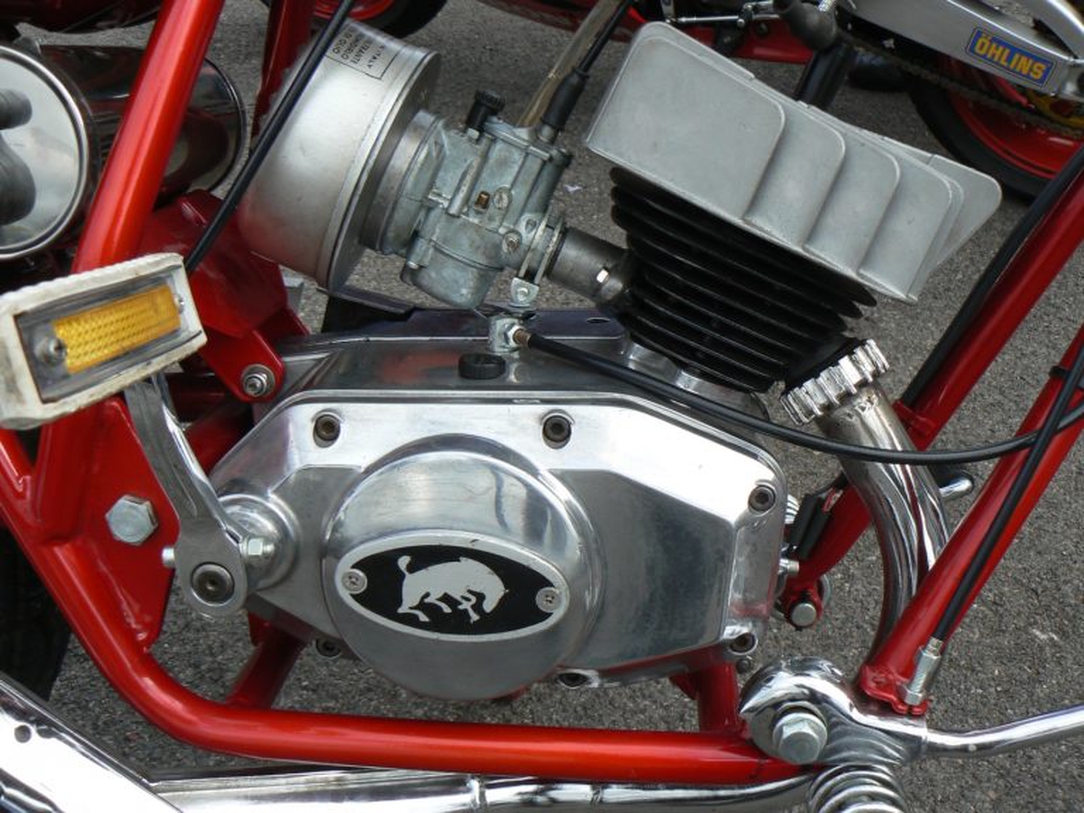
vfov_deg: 39.7
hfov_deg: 51.4
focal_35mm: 36
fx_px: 1127
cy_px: 406
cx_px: 542
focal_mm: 6
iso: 80
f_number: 5.6
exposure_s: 1/250
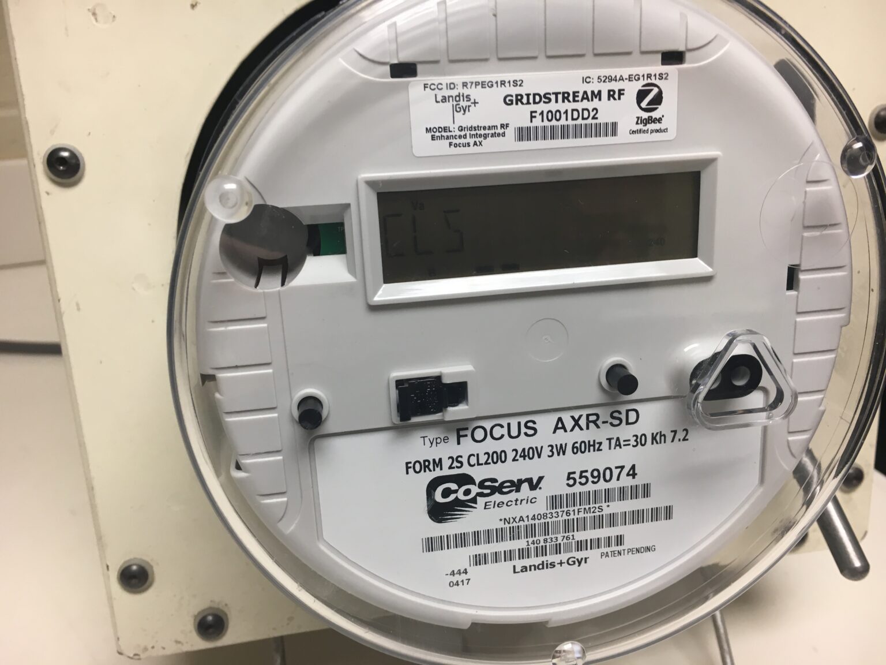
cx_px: 443
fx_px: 742
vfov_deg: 48.2
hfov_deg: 61.7
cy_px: 332
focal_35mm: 29
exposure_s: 1/30
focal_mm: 4.15
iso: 50
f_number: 2.2
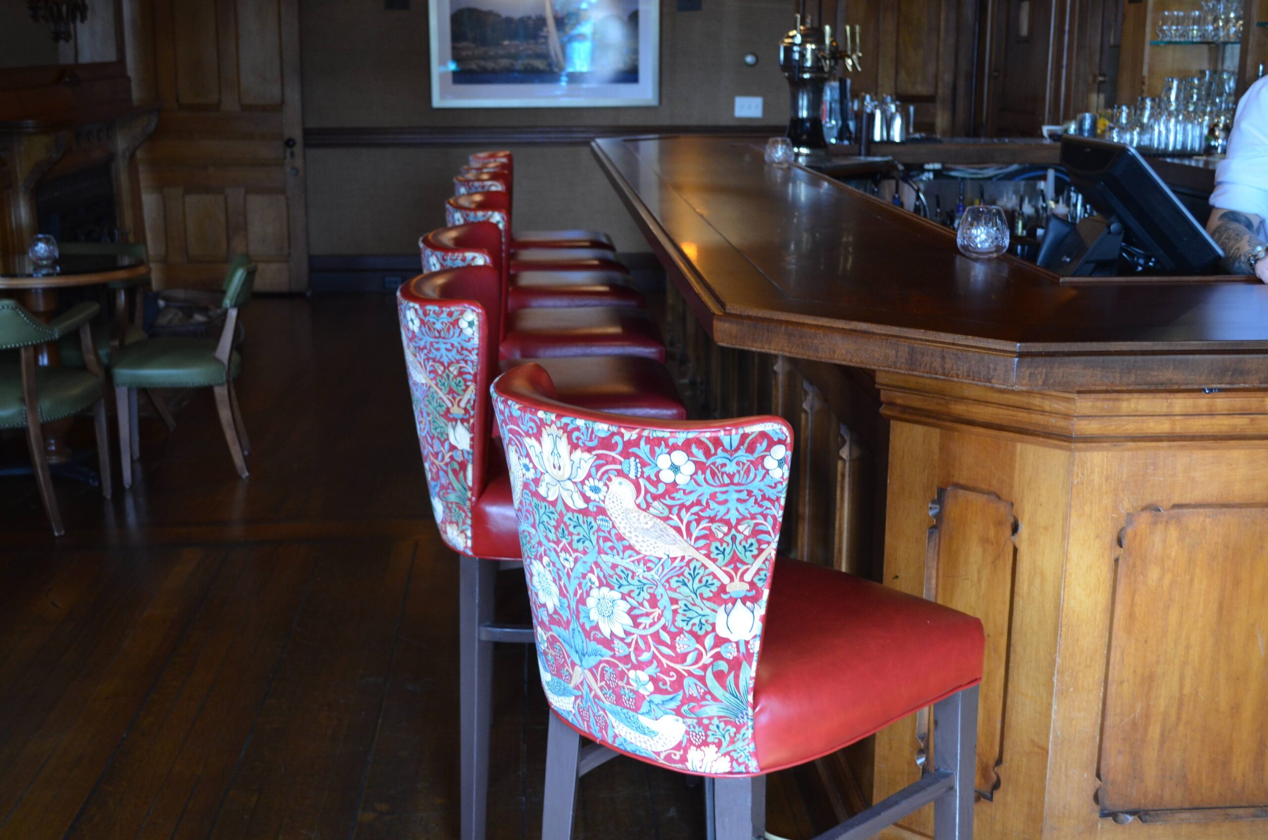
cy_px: 420
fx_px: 1476
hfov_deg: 46.5
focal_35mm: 42
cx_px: 634
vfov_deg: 31.8
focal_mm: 28
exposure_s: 1/30
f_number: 4.5
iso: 900
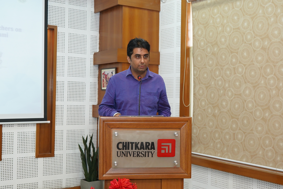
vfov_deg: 29.2
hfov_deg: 42.7
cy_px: 94
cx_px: 142
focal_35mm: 46
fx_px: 362
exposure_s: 1/125
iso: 1000
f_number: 5.6
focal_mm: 31
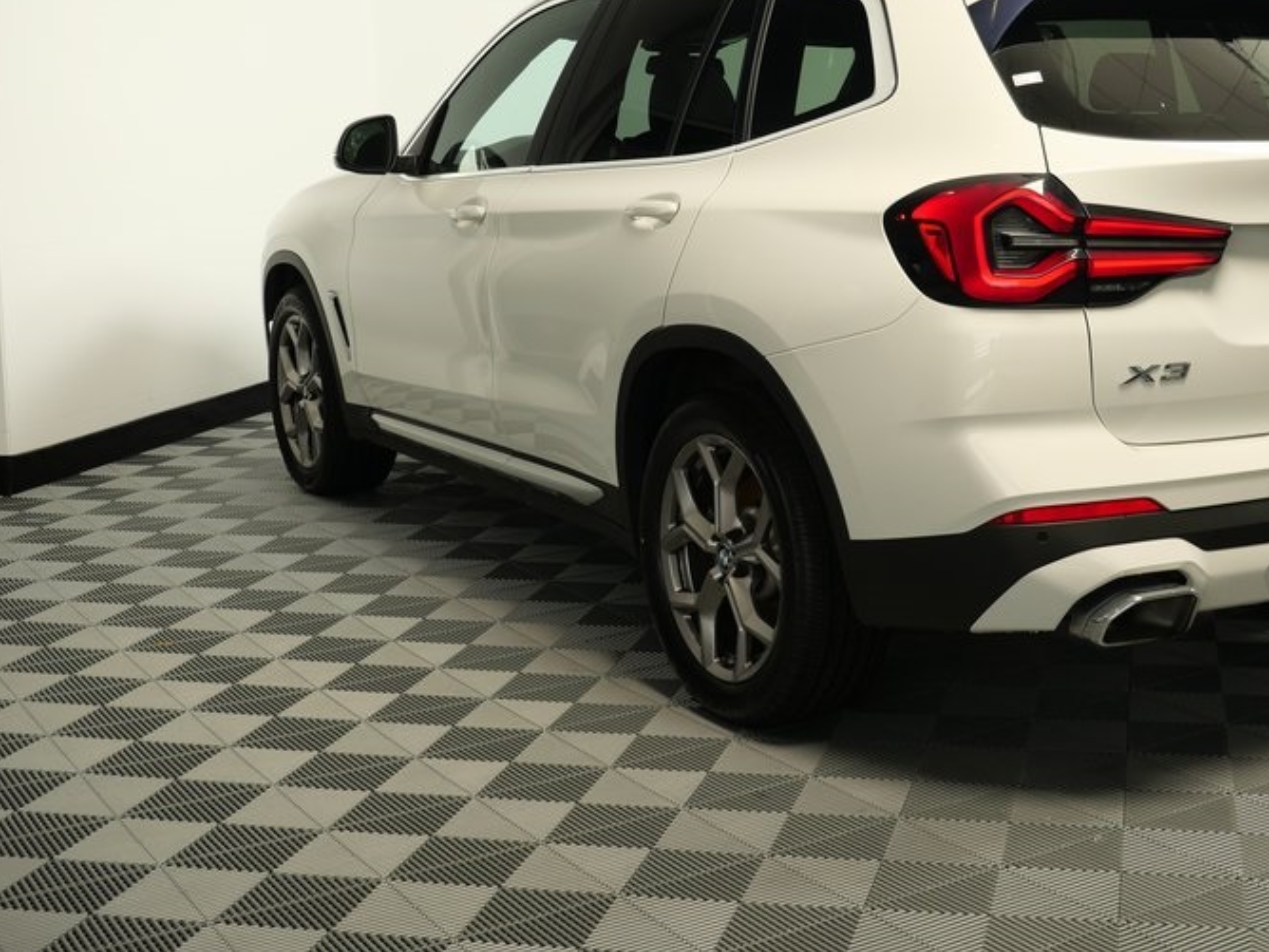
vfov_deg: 31.3
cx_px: 883
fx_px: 1686
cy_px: 342
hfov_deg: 40.5
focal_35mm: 46
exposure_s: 1/200
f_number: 5
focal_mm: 15
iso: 200
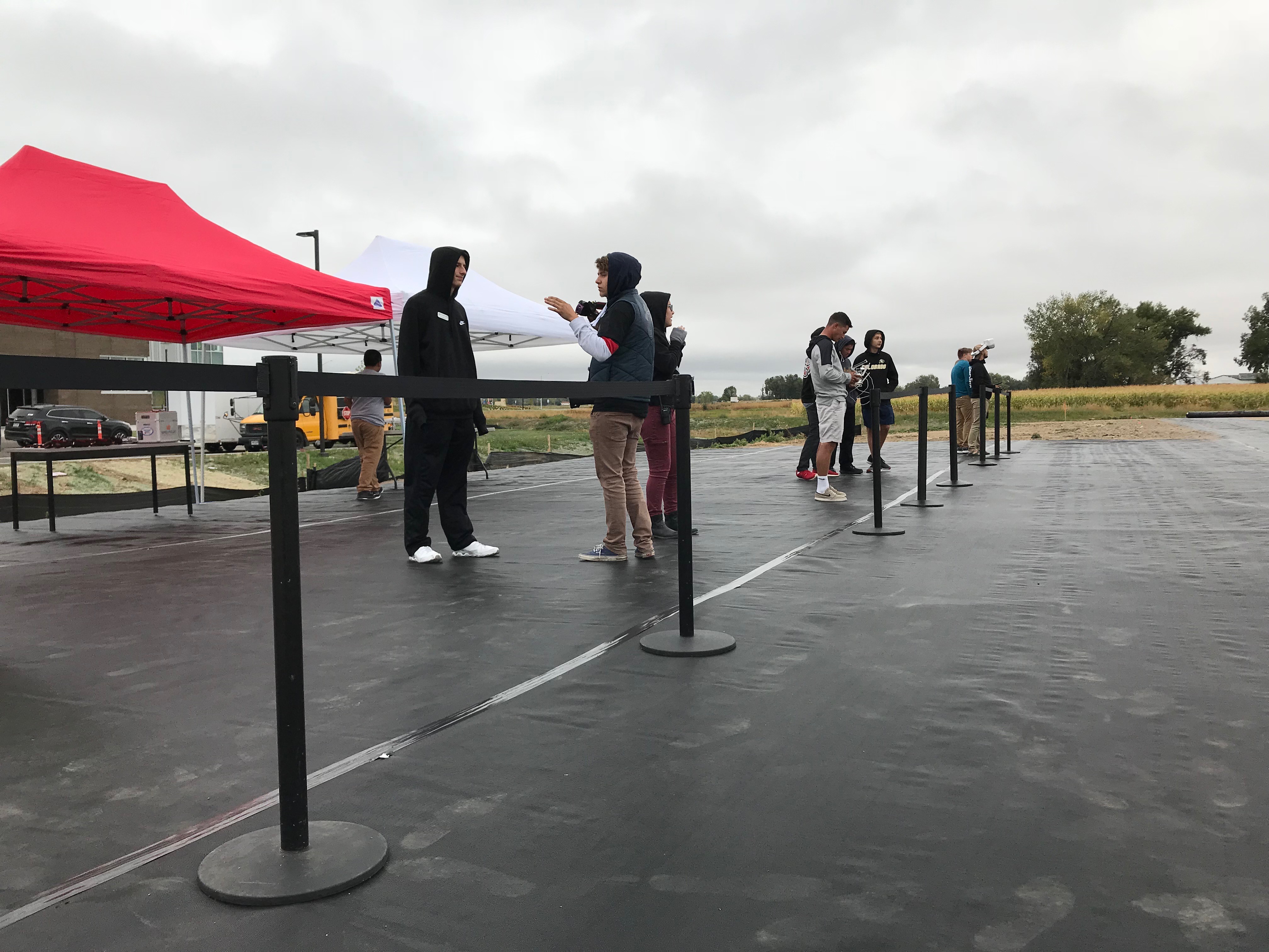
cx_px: 634
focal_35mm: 28
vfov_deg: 49.7
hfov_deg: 63.4
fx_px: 1026
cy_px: 476
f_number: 1.8
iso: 20
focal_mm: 3.99
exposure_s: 1/1041
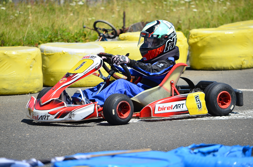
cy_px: 84
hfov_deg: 7.1
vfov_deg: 4.7
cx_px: 126
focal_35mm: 292
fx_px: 2051
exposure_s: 1/1000
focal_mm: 195
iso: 160
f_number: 6.3
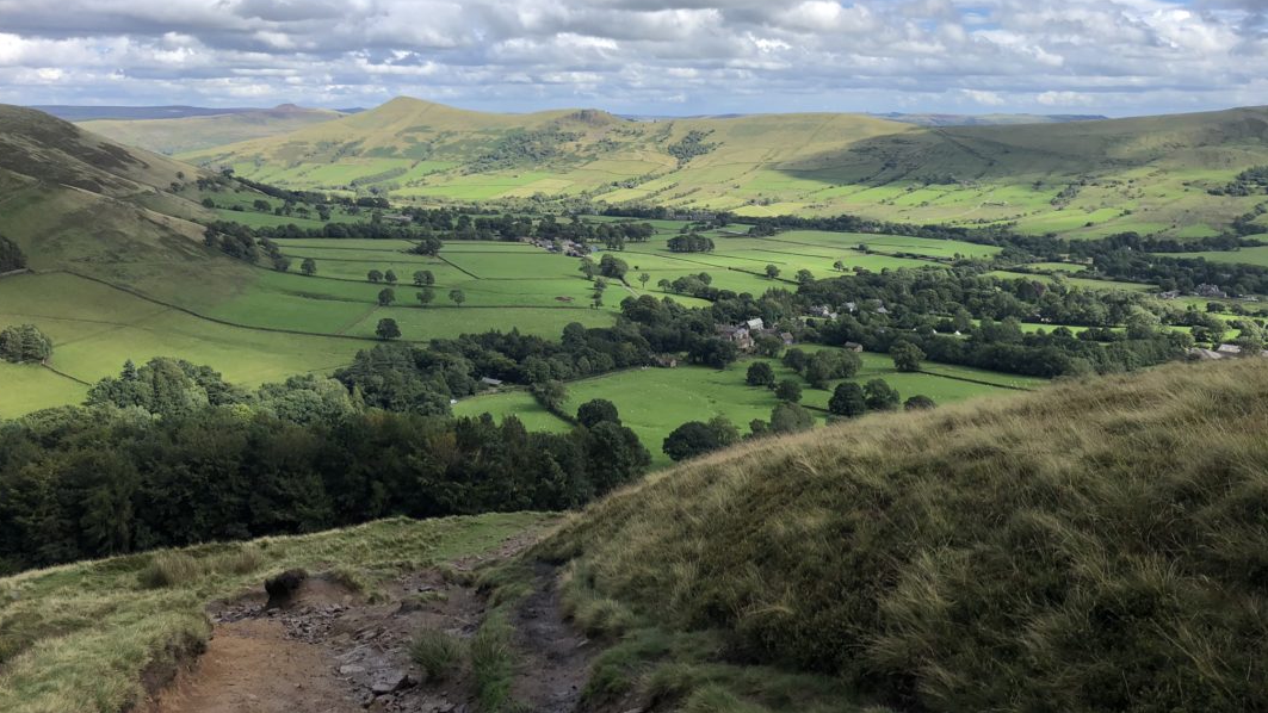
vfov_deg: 37.5
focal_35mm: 31
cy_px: 262
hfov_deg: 62.6
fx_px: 1042
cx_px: 626
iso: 20
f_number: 1.8
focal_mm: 3.99
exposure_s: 1/1845
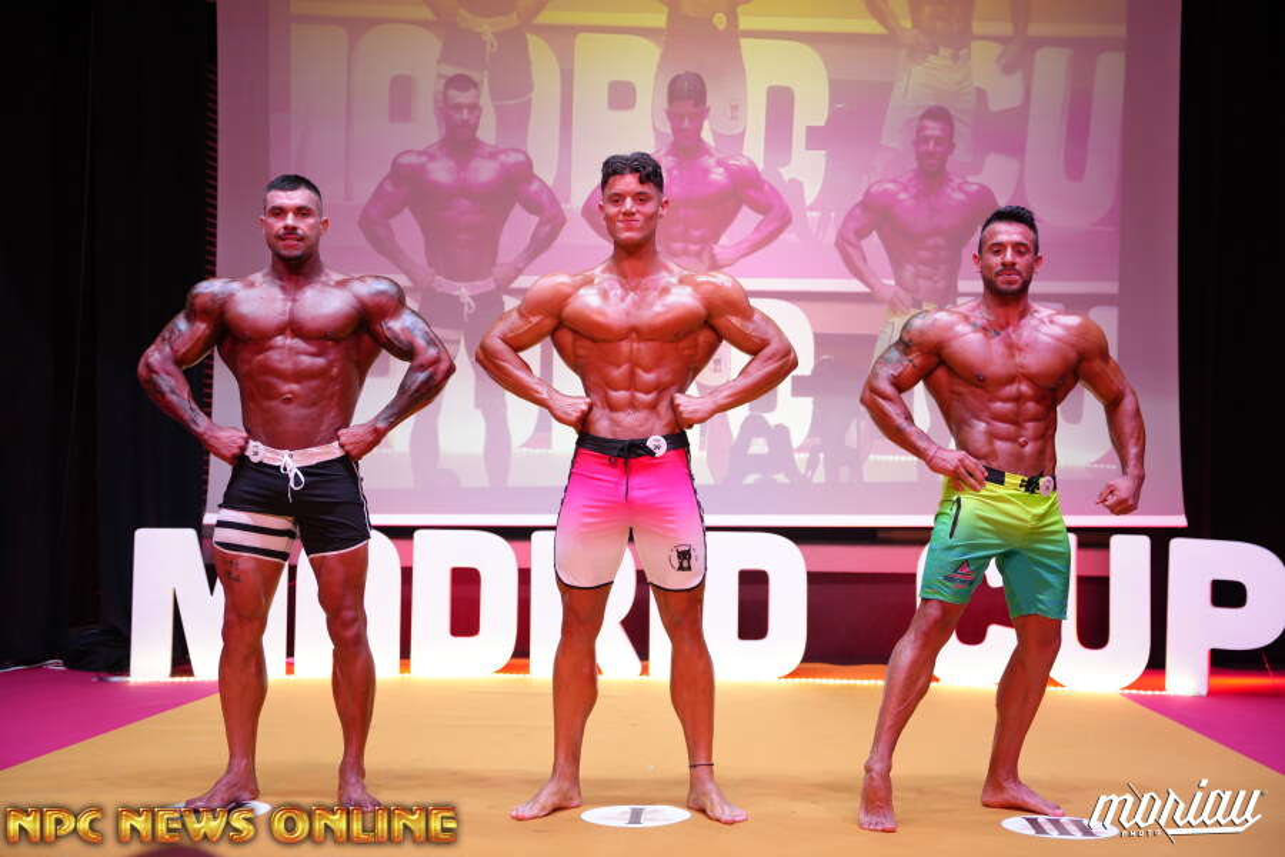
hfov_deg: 44.6
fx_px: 1567
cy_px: 428
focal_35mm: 44
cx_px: 642
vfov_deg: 30.6
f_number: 2.8
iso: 800
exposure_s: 1/200
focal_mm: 43.9
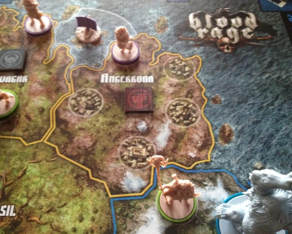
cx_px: 141
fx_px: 320
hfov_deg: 49.1
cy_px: 117
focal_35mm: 37
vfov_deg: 40.1
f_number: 2.4
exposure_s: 1/17
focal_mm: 4.28
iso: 400
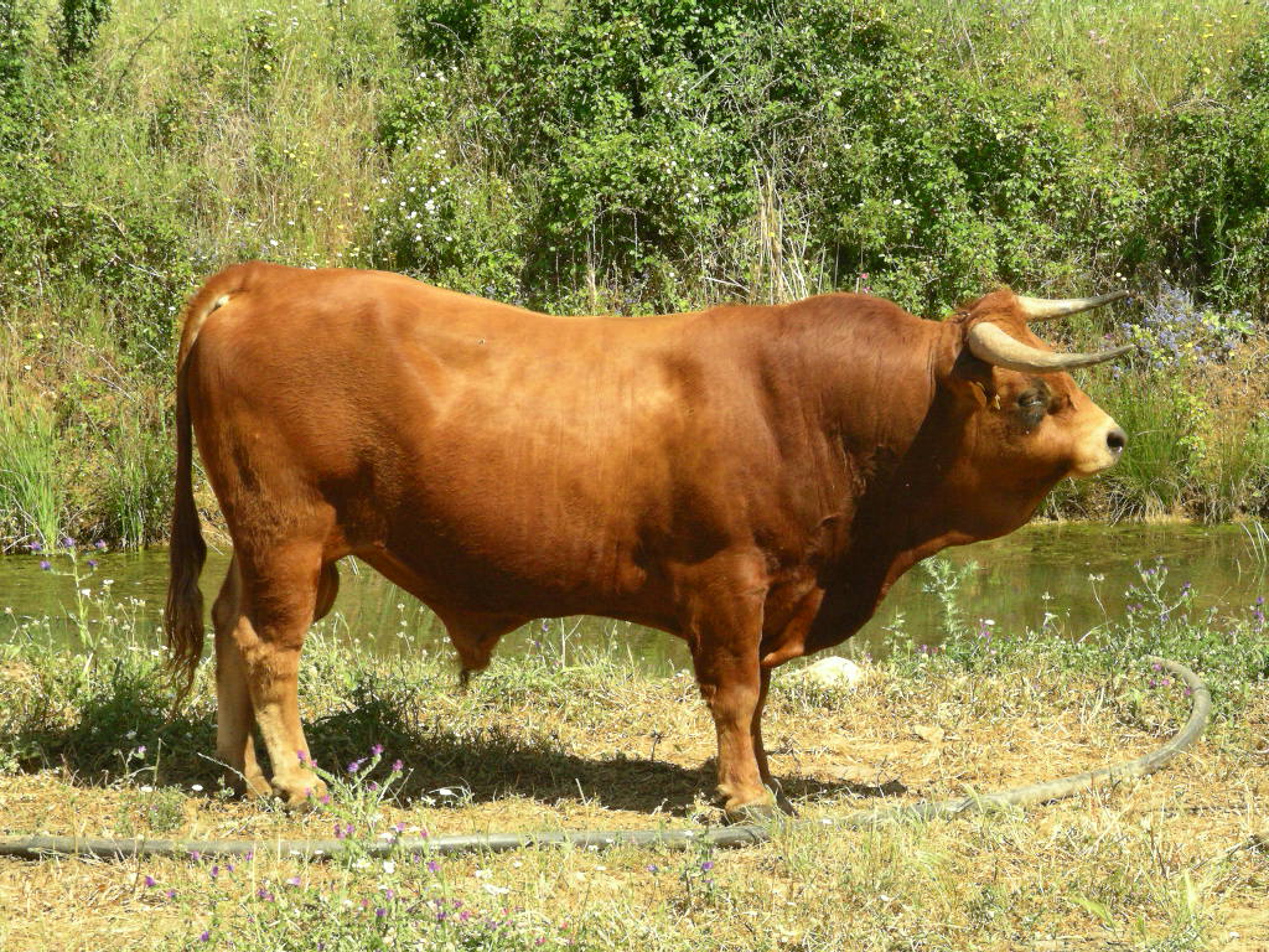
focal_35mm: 134
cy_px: 476
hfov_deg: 14.7
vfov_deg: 11.1
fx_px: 4912
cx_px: 634
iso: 400
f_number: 7.6
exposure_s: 1/400
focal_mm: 27.8
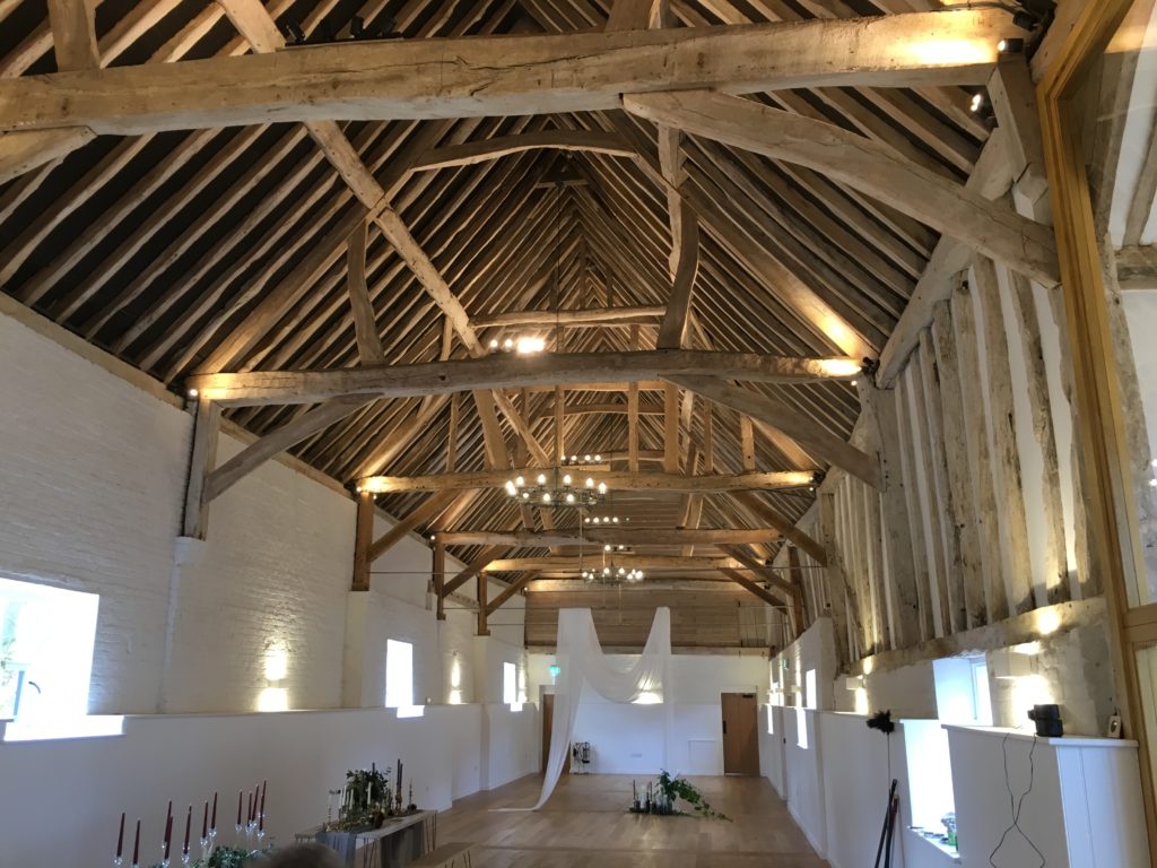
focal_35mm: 29
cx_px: 578
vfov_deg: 48.2
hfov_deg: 61.7
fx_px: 969
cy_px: 434
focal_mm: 4.15
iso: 80
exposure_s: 1/33
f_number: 2.2
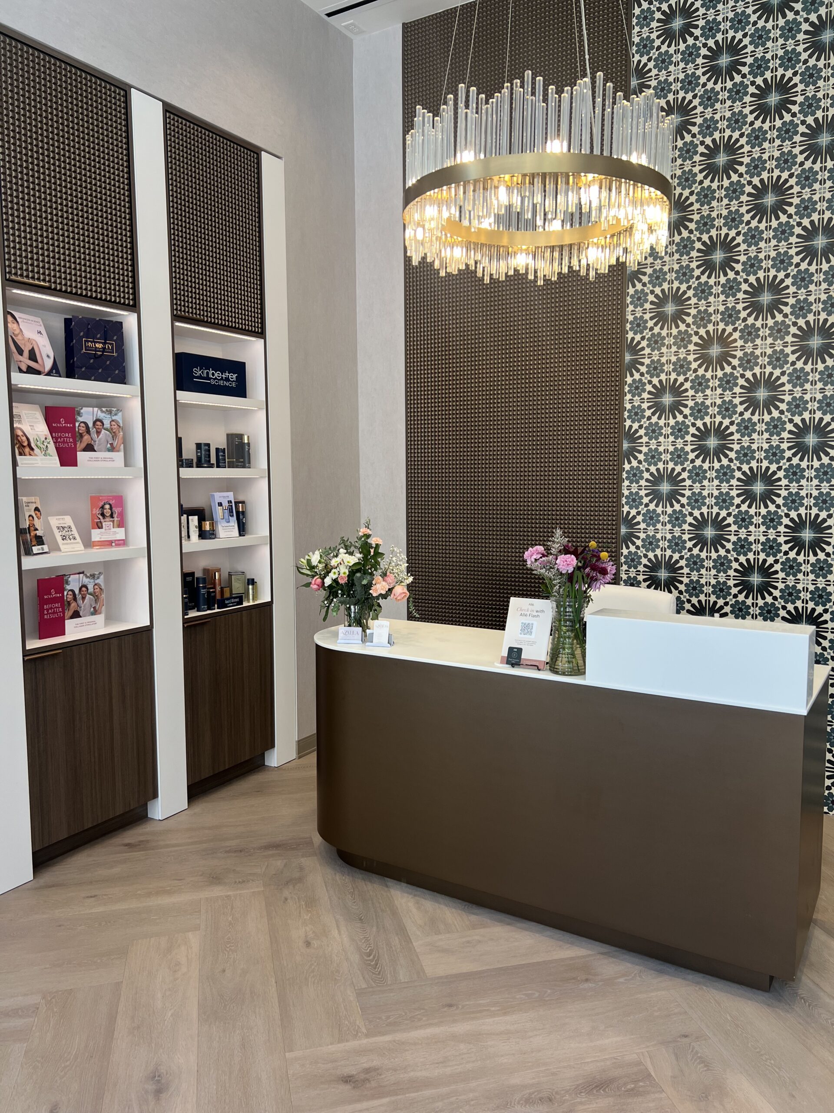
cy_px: 556
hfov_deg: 53.1
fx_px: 835
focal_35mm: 26
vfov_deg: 67.3
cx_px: 417
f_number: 1.5
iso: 40
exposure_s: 1/152
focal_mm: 5.7
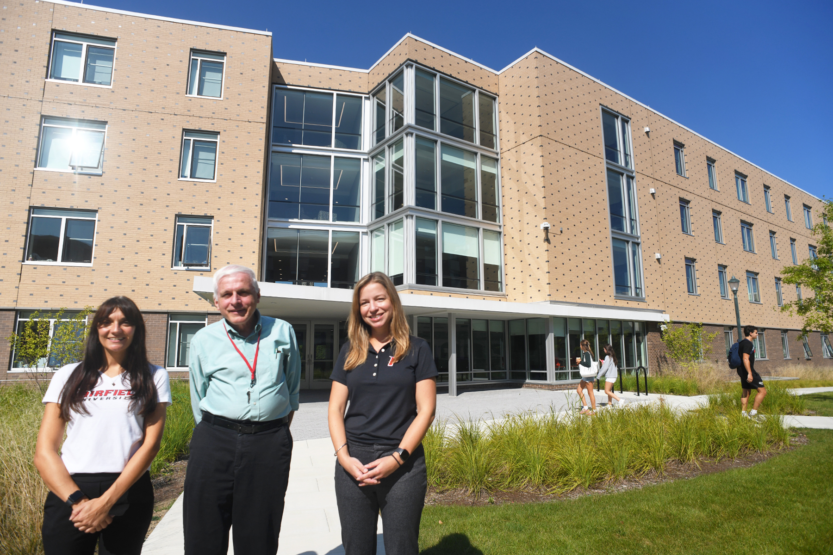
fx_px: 463
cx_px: 416
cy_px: 278
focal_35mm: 20
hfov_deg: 84.0
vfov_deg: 61.9
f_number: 5.6
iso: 200
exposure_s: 1/2500
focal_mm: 20
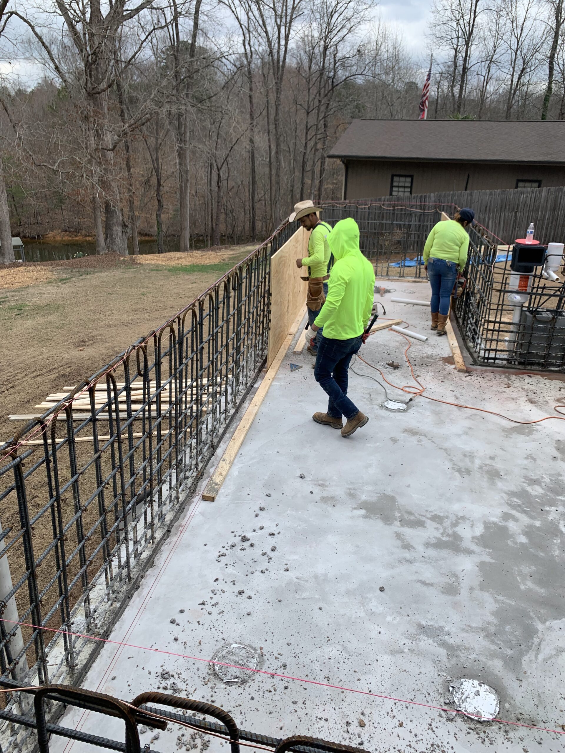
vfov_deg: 67.3
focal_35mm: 26
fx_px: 566
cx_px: 282
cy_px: 376
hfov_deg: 53.1
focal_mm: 4.25
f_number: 1.8
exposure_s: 1/1136
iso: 25
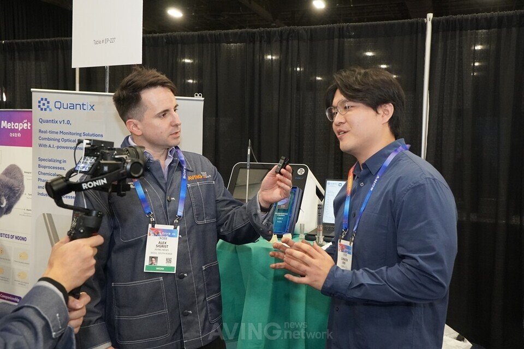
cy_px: 174
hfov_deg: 53.1
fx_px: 524
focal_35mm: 36
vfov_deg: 36.9
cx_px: 262
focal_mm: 24
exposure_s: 1/160
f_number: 4
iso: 5000
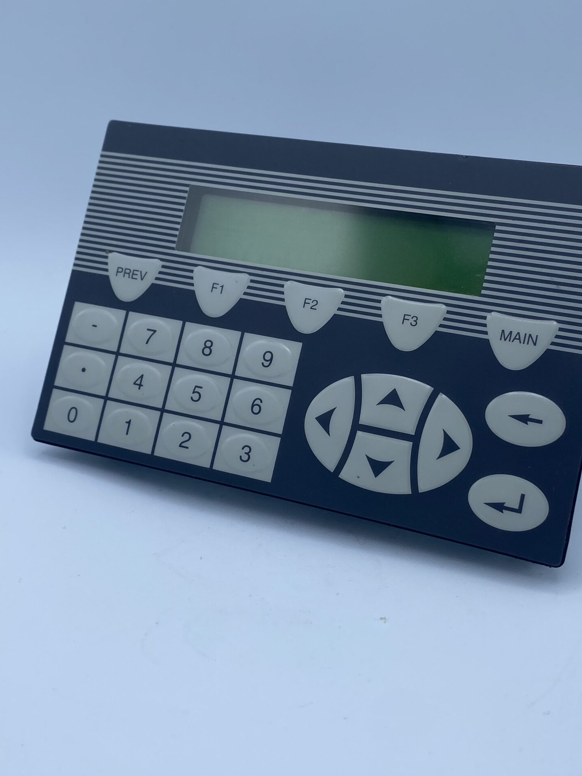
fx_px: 785
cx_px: 338
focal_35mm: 35
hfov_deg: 40.6
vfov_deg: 52.4
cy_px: 328
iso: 32
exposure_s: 1/1330
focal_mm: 4.25
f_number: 1.8
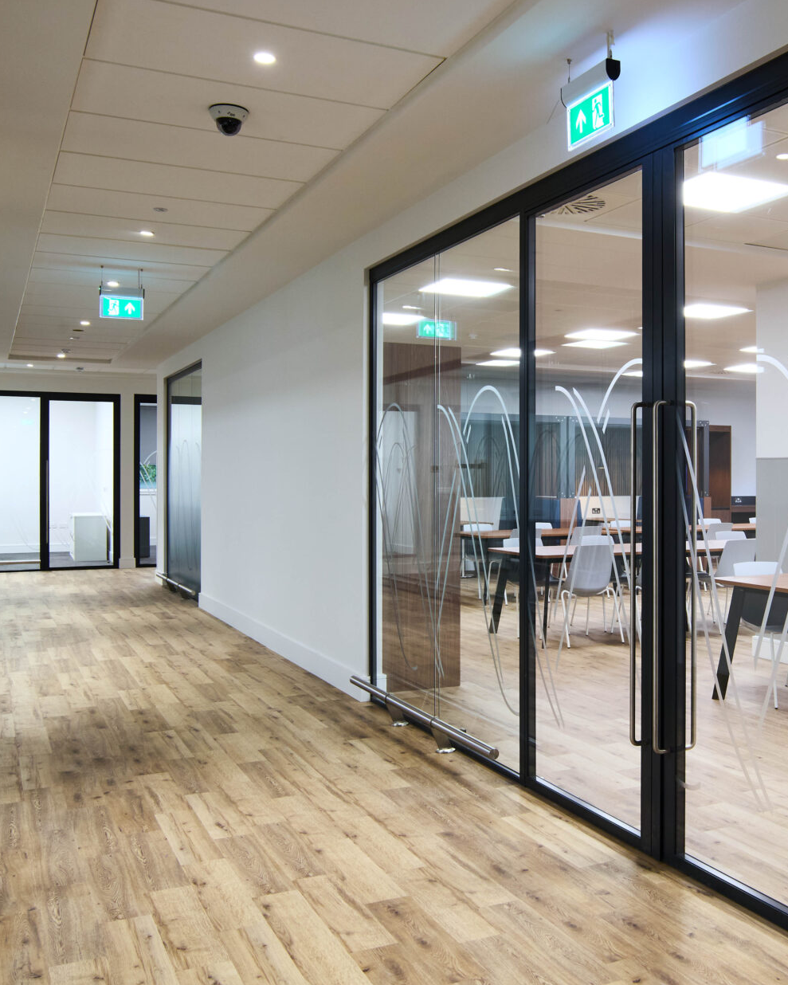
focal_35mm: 35
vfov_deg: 51.5
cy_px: 462
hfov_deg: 41.6
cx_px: 532
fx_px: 1020
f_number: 16
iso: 200
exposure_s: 1/2.5
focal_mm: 18
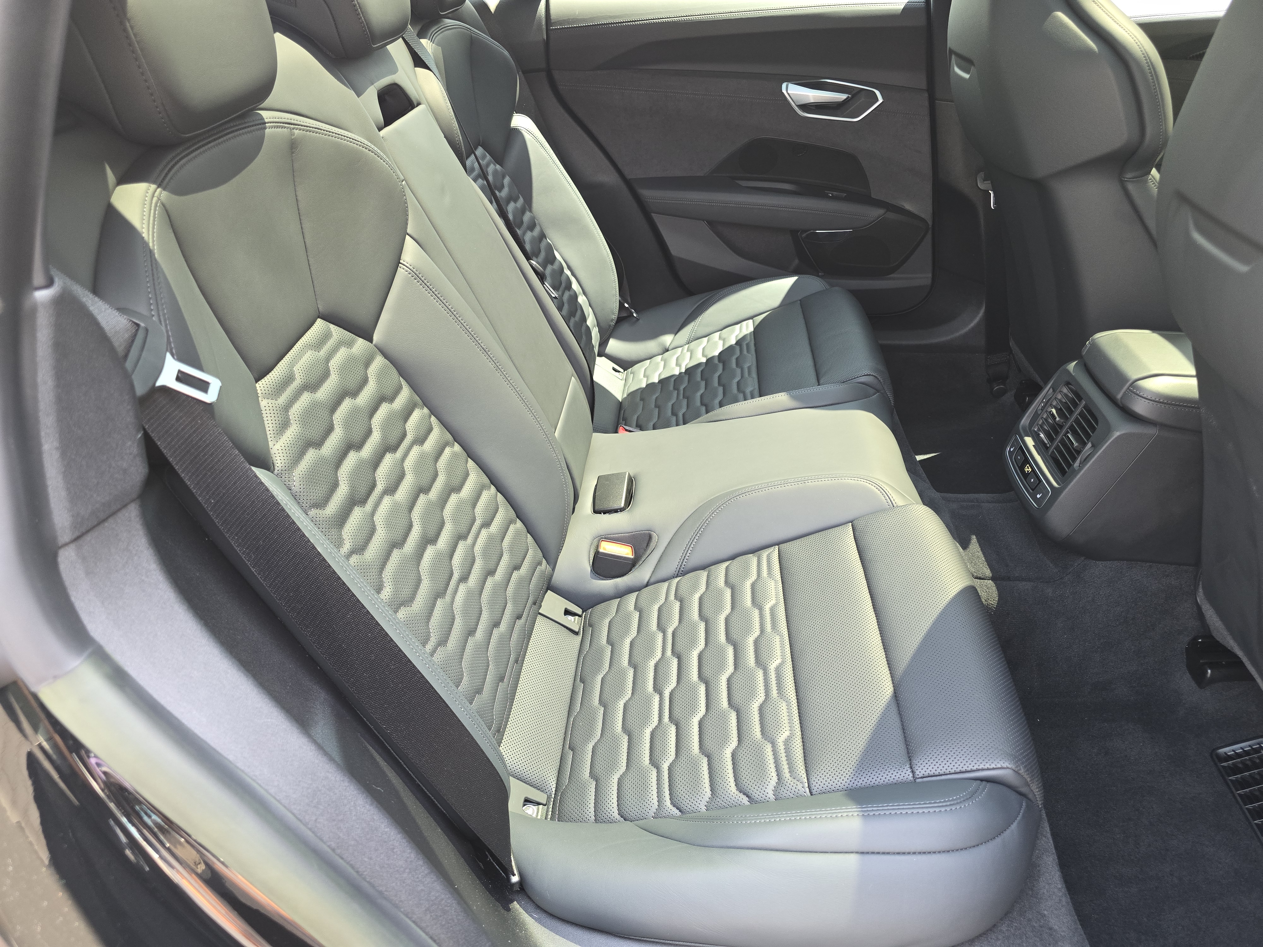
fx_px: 839
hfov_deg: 73.9
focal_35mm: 23
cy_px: 474
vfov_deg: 58.9
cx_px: 632
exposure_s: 1/120
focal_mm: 6.3
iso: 200
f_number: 1.7
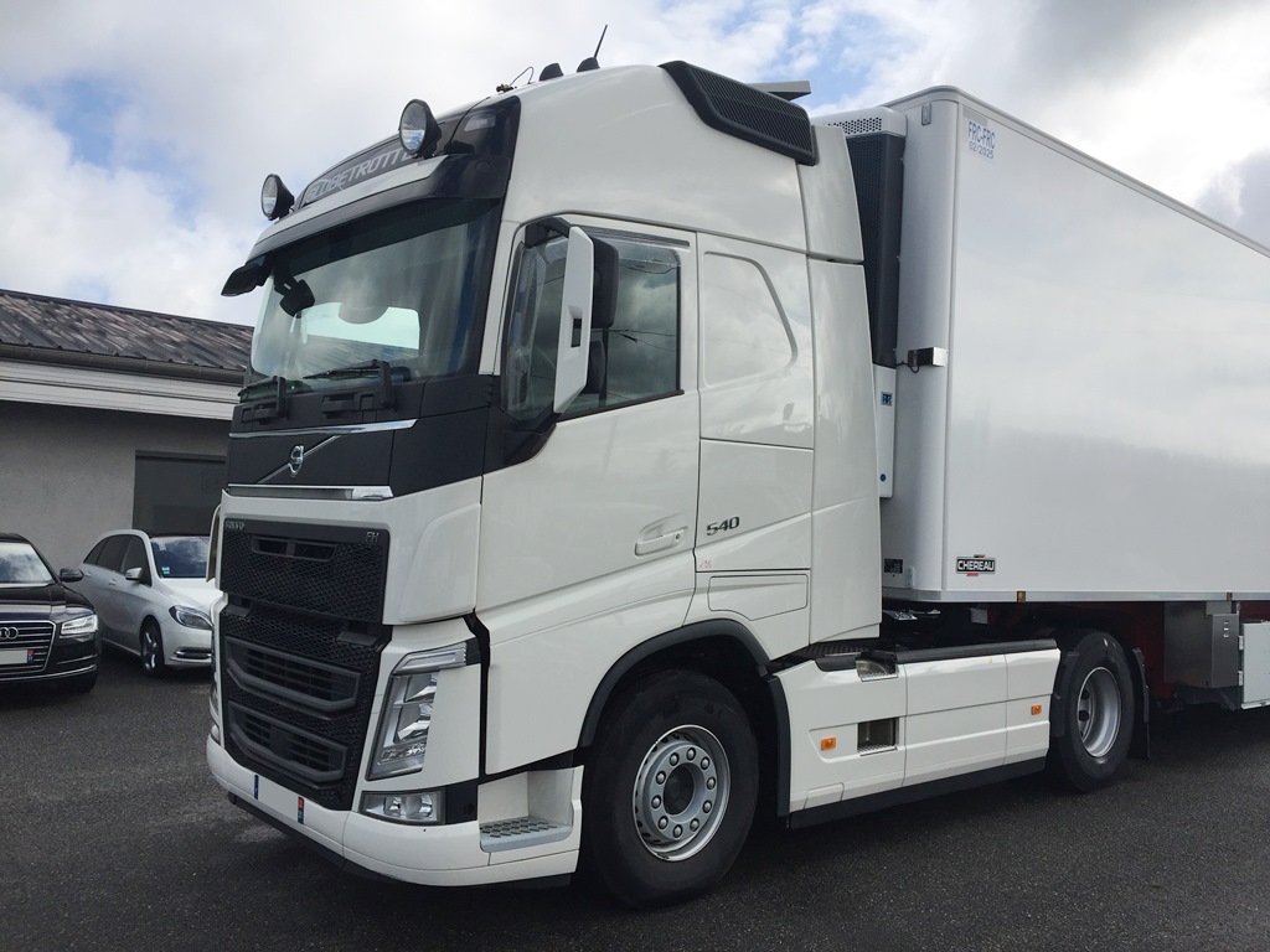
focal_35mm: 29
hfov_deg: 61.7
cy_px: 476
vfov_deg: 48.2
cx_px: 635
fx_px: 1064
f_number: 2.2
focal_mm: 4.15
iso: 32
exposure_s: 1/1883
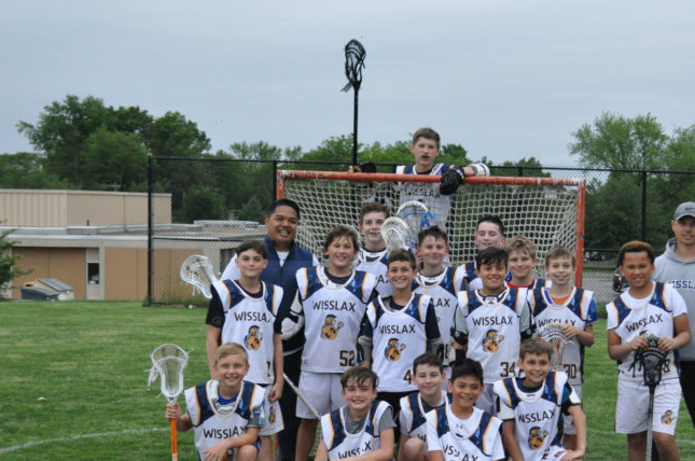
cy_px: 332
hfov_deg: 24.9
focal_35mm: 81
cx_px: 505
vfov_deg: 16.7
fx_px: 1561
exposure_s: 1/400
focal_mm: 34
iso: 1600
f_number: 5
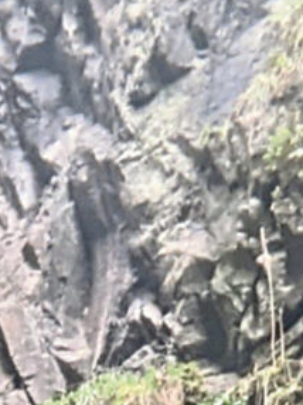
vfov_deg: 10.2
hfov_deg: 8.6
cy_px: 919
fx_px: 2010
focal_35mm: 172
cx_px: -6
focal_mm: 2.51
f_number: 2
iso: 45
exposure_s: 1/33.3
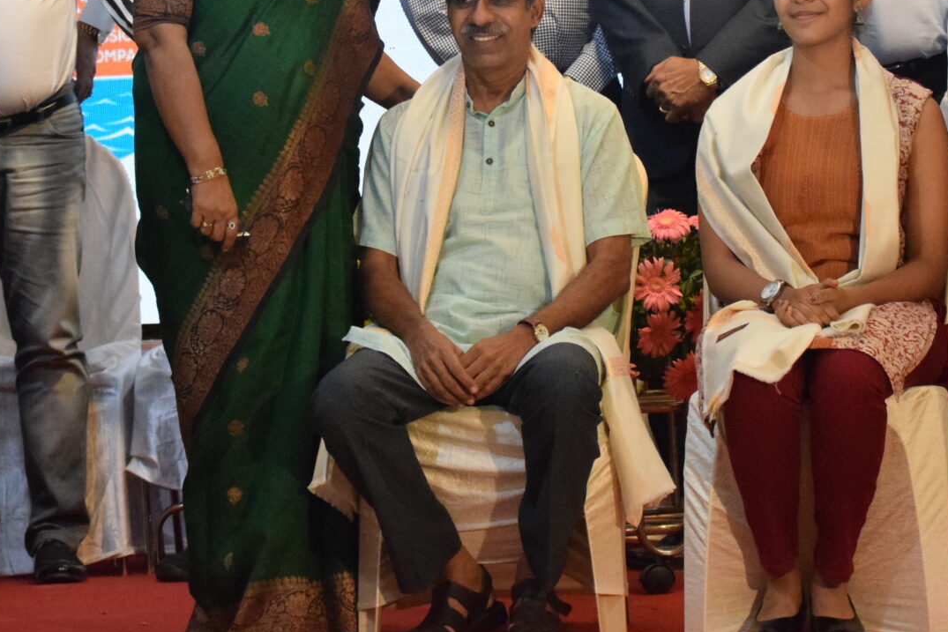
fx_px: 5267
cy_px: 67
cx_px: 496
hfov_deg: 10.3
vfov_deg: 6.9
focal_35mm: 200
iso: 4000
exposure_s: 1/500
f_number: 4.5
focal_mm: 70
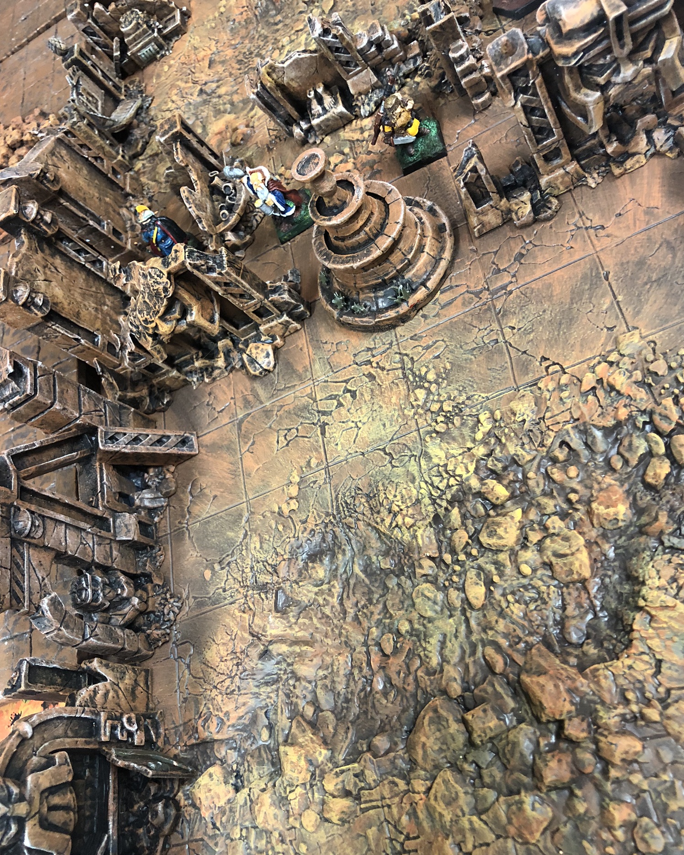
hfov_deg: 48.5
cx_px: 351
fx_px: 759
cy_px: 447
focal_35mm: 30
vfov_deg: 58.7
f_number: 1.8
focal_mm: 3.99
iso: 100
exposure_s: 1/13
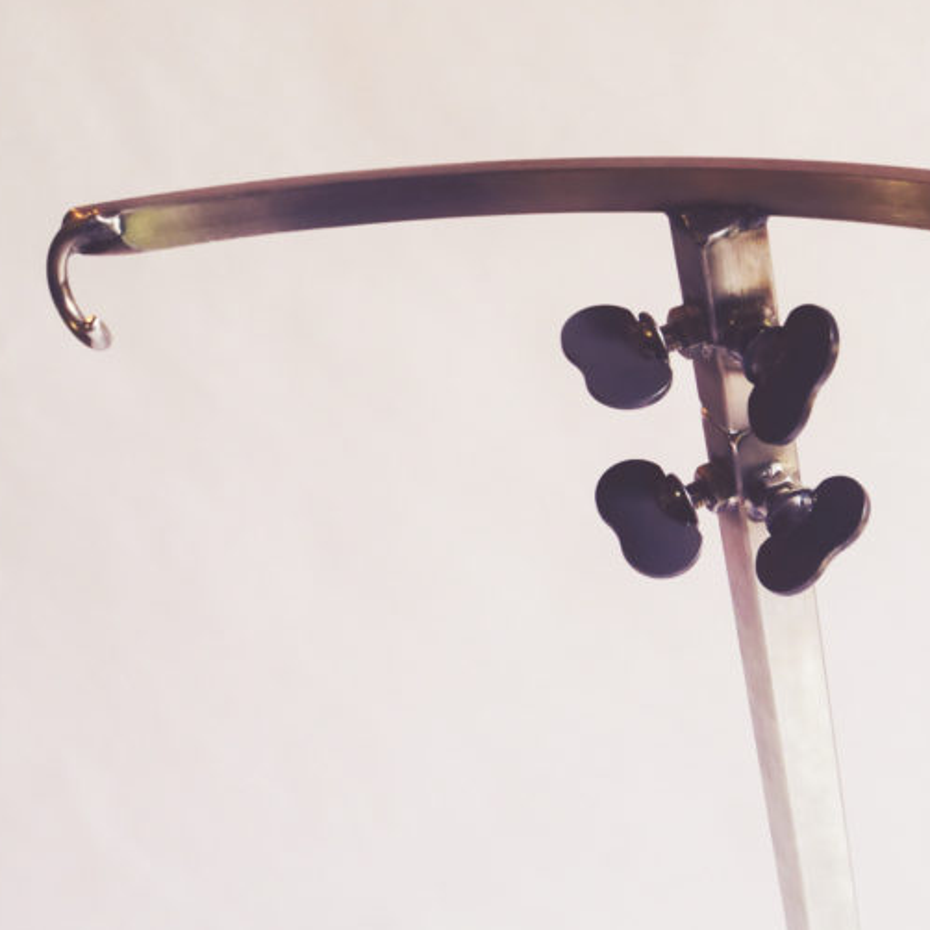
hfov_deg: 27.3
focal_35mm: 62
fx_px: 1885
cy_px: 400
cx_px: 698
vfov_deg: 27.7
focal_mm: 22
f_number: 7.1
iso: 3200
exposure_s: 1/30
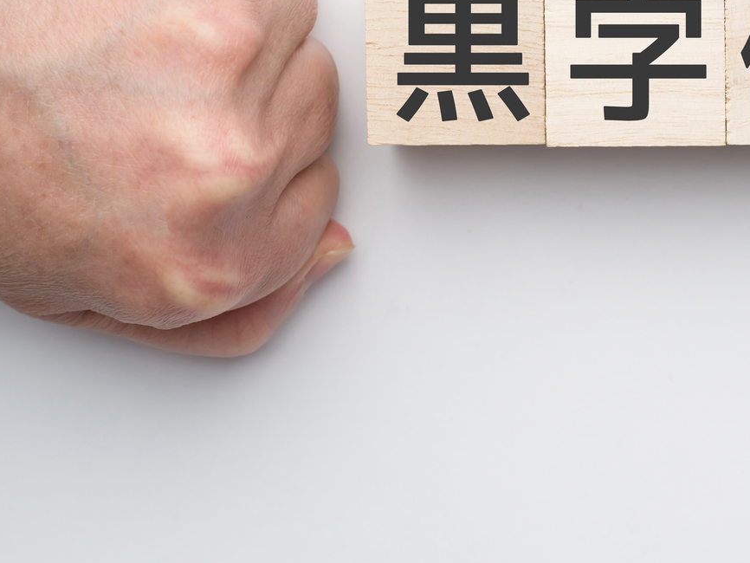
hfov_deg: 17.3
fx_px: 2406
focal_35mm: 111
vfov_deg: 13.2
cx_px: 737
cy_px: 55
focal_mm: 50
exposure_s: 1/50
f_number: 7.1
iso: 500
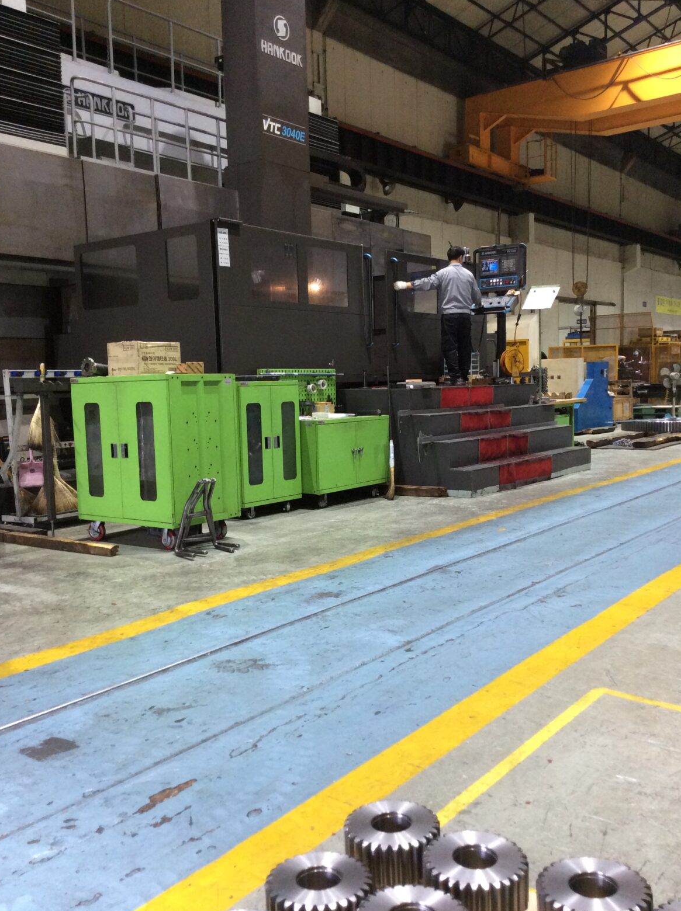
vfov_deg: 54.0
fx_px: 894
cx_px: 345
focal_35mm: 34
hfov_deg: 41.7
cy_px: 458
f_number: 2.4
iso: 125
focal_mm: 3.3
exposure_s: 1/24
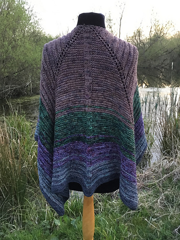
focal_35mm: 31
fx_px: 215
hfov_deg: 45.4
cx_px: 90
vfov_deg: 58.4
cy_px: 120
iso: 125
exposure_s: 1/33
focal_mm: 3.3
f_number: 2.4
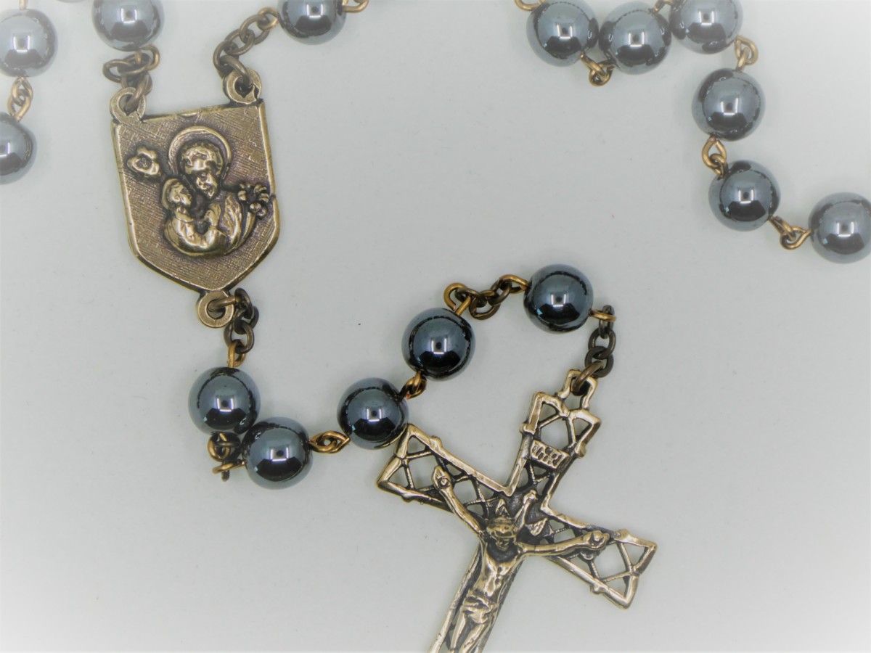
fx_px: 3397
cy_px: 326
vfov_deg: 11.0
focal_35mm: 135
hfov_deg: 14.6
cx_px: 436
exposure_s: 1/160
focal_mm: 24.2
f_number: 5.3
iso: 80
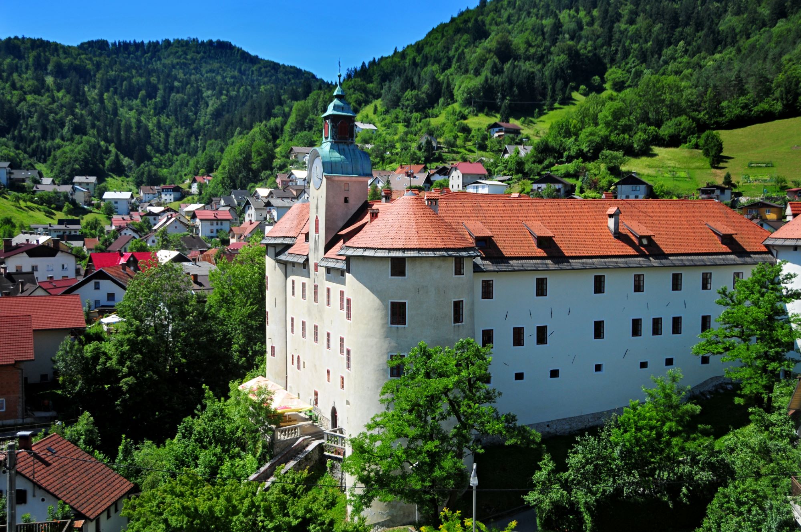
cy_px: 266
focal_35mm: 39
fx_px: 867
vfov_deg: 34.1
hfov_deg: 49.6
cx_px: 400
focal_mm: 26
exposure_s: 1/1600
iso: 200
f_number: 3.8
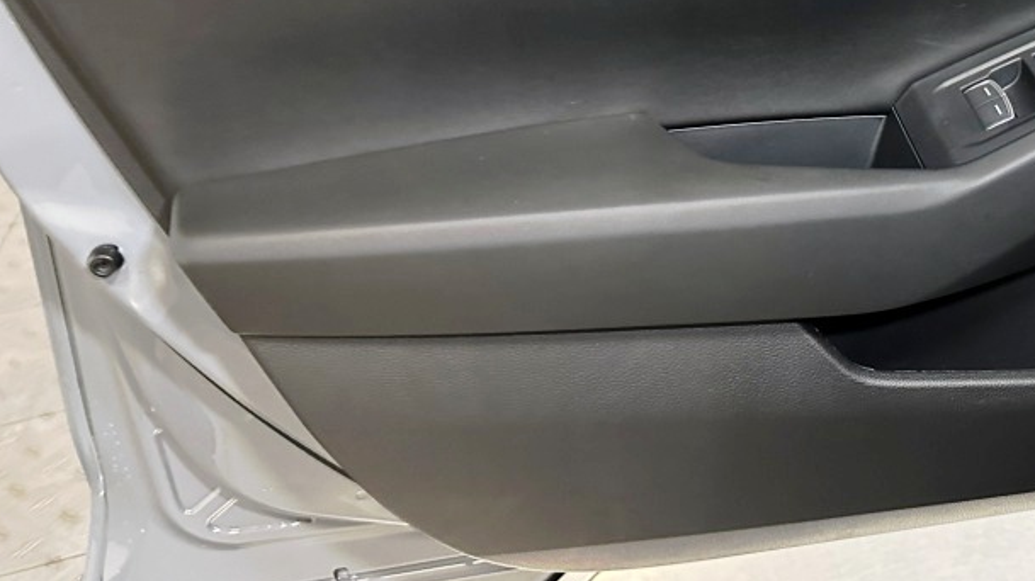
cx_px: 843
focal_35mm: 44
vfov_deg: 25.7
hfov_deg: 44.0
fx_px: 1207
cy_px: 3
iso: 800
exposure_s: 1/40
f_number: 1.78
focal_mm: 6.86
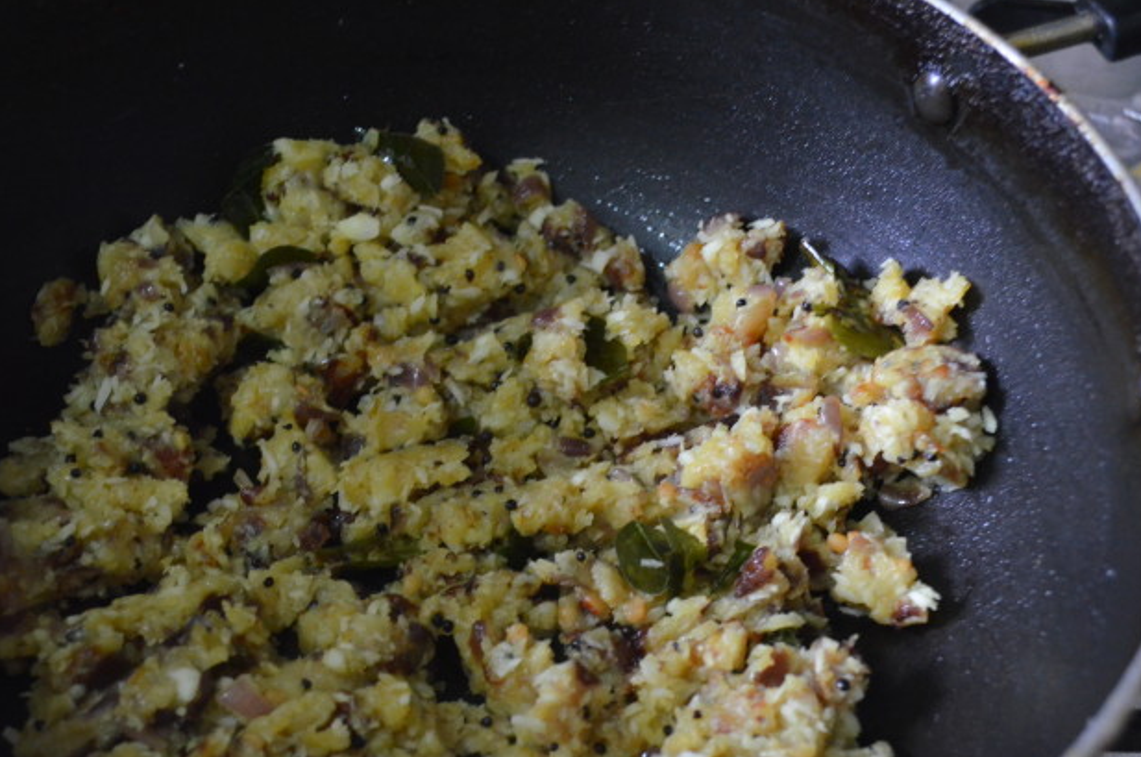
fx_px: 1772
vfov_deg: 24.0
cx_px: 499
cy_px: 464
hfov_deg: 35.6
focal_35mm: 56
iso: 3200
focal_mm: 30
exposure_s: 1/30
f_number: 4.5
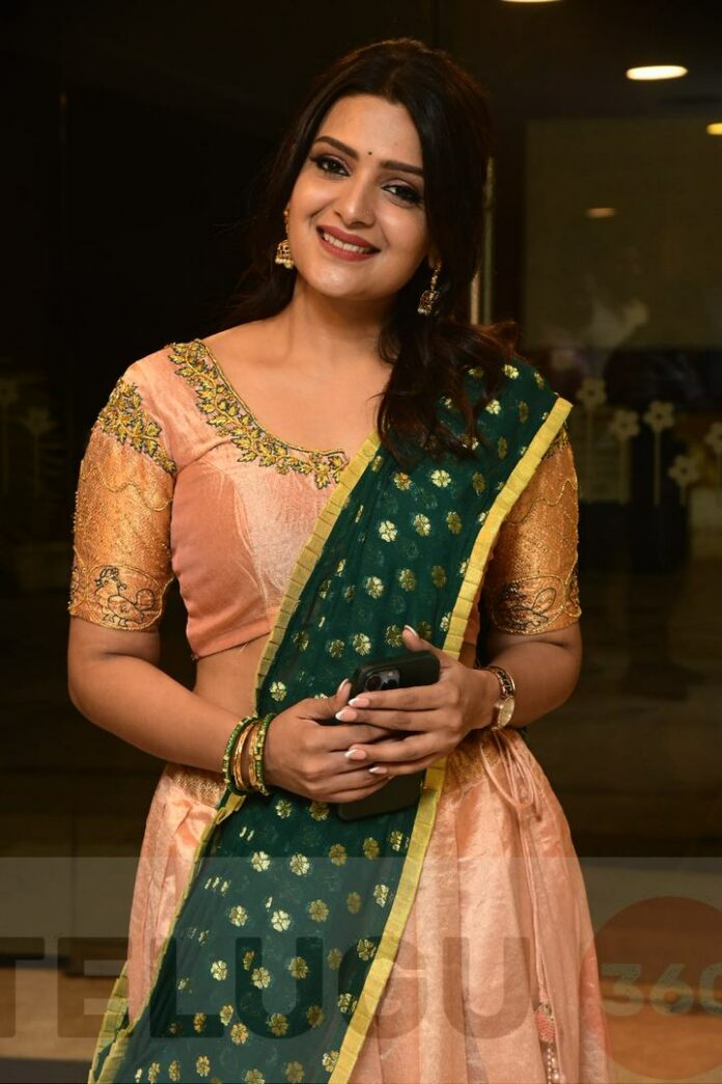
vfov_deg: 18.6
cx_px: 361
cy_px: 542
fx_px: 3309
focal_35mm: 110
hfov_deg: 12.5
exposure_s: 1/125
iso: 3200
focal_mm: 110
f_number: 9
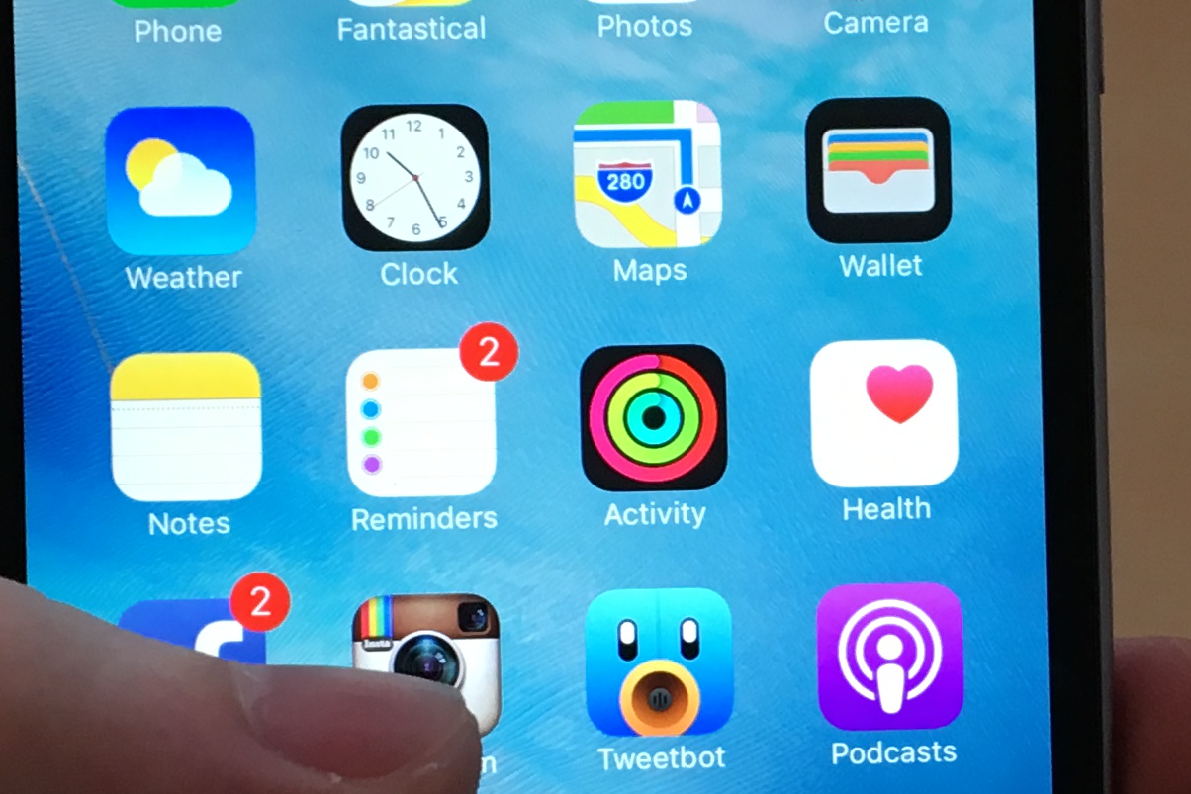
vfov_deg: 13.5
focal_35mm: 101
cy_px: 667
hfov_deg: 20.2
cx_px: 766
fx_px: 3342
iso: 64
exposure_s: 1/30
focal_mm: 4.15
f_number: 2.2
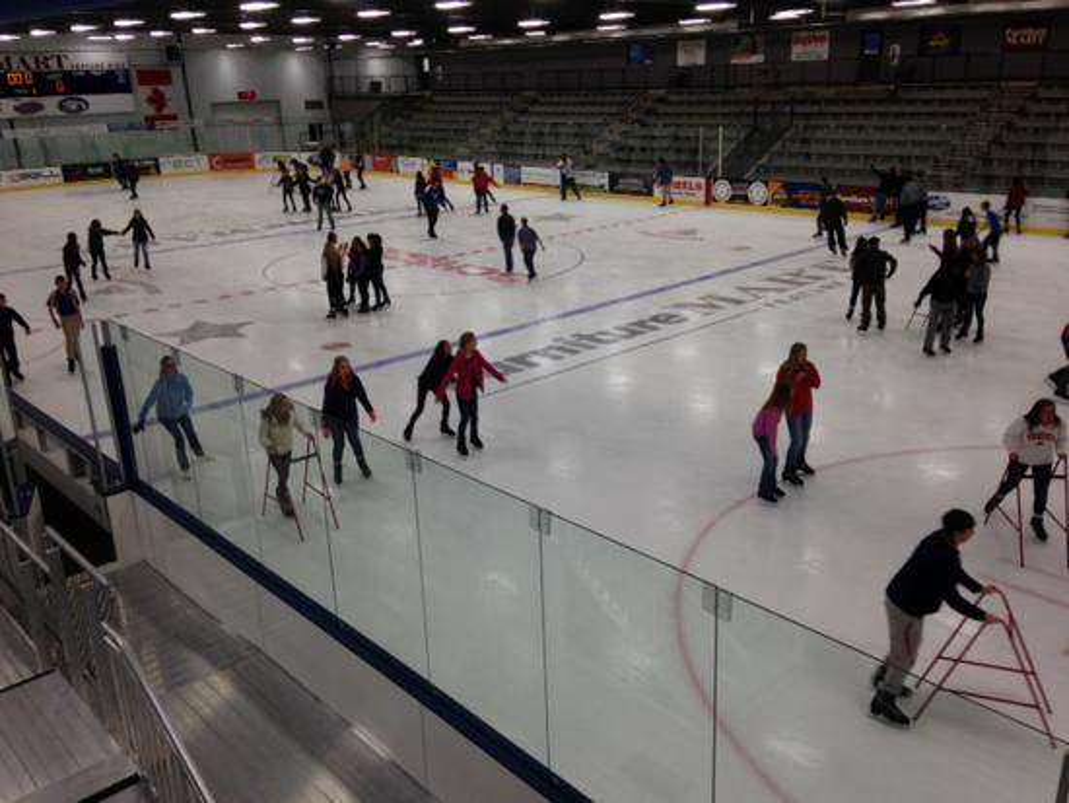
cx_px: 534
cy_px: 402
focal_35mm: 33
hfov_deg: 55.3
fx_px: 1020
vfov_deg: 43.0
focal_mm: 4.12
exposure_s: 1/53
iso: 50
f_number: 2.4
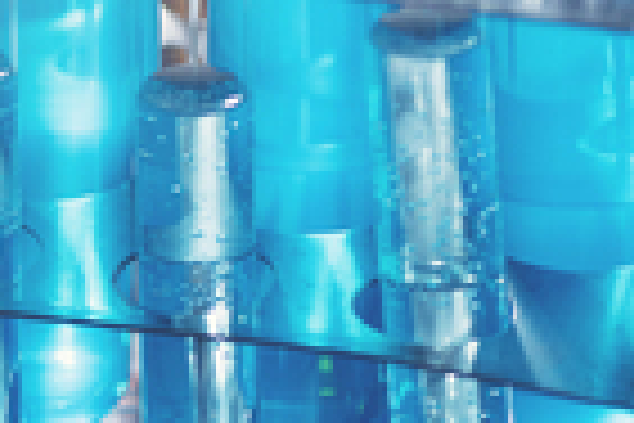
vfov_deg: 3.1
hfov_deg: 4.7
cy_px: -212
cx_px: -346
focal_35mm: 439
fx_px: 7731
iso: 160
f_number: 3
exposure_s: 1/320
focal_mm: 105
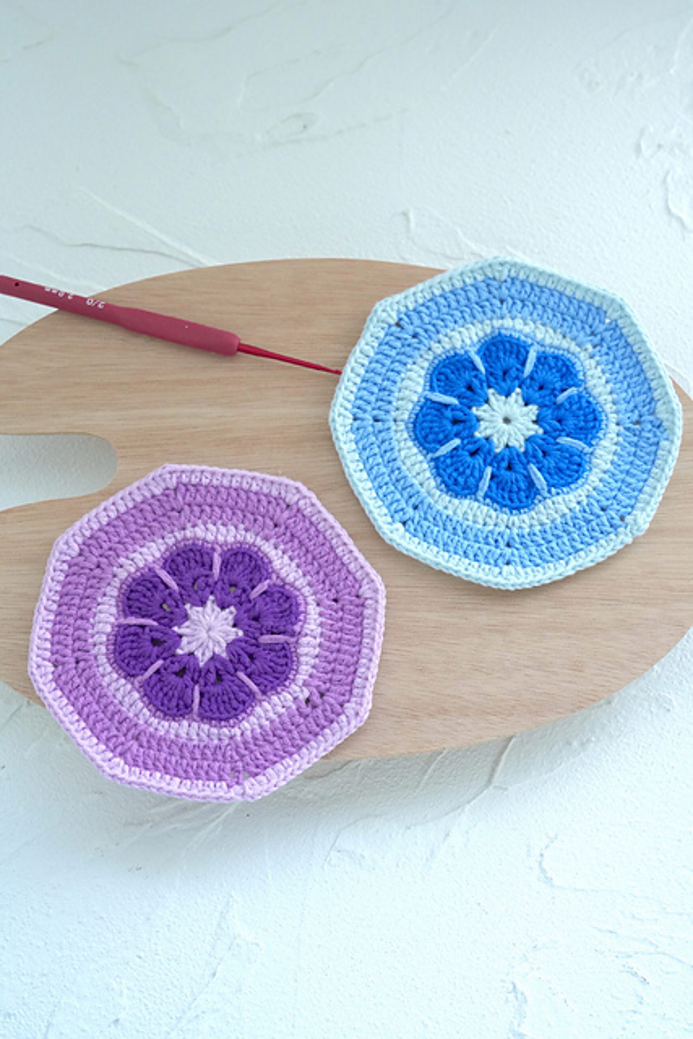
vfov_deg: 28.8
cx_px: 346
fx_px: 2020
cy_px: 520
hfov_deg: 19.5
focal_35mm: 70
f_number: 6.3
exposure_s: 1/500
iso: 3200
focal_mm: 70
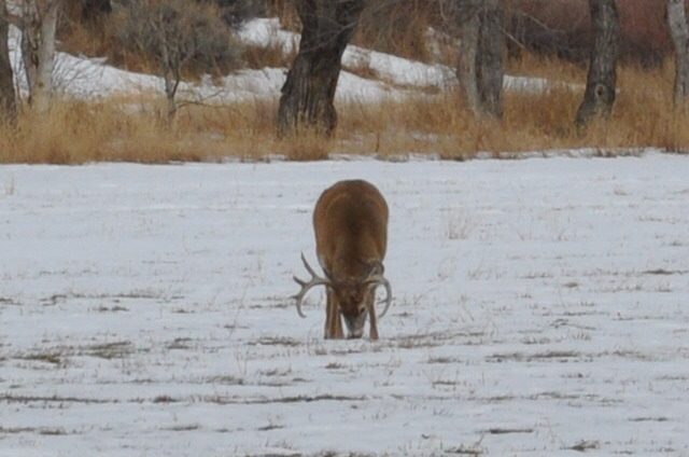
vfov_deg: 8.7
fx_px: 3008
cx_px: 344
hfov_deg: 13.1
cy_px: 228
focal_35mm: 158
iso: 400
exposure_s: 1/500
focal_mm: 105
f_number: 11
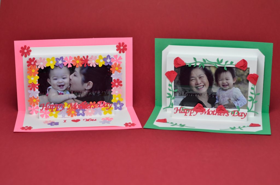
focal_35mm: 75
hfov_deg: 27.0
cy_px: 92
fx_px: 582
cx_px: 140
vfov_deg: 18.1
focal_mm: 50
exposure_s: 1/125
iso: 200
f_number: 4
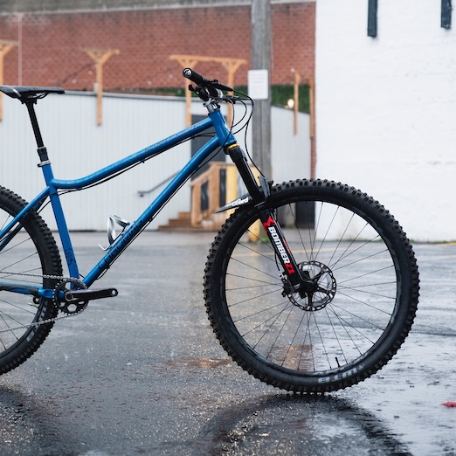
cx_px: 154
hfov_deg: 20.1
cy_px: 227
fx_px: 1282
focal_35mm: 86
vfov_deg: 20.2
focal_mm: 44.1
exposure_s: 1/80
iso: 500
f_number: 2.8
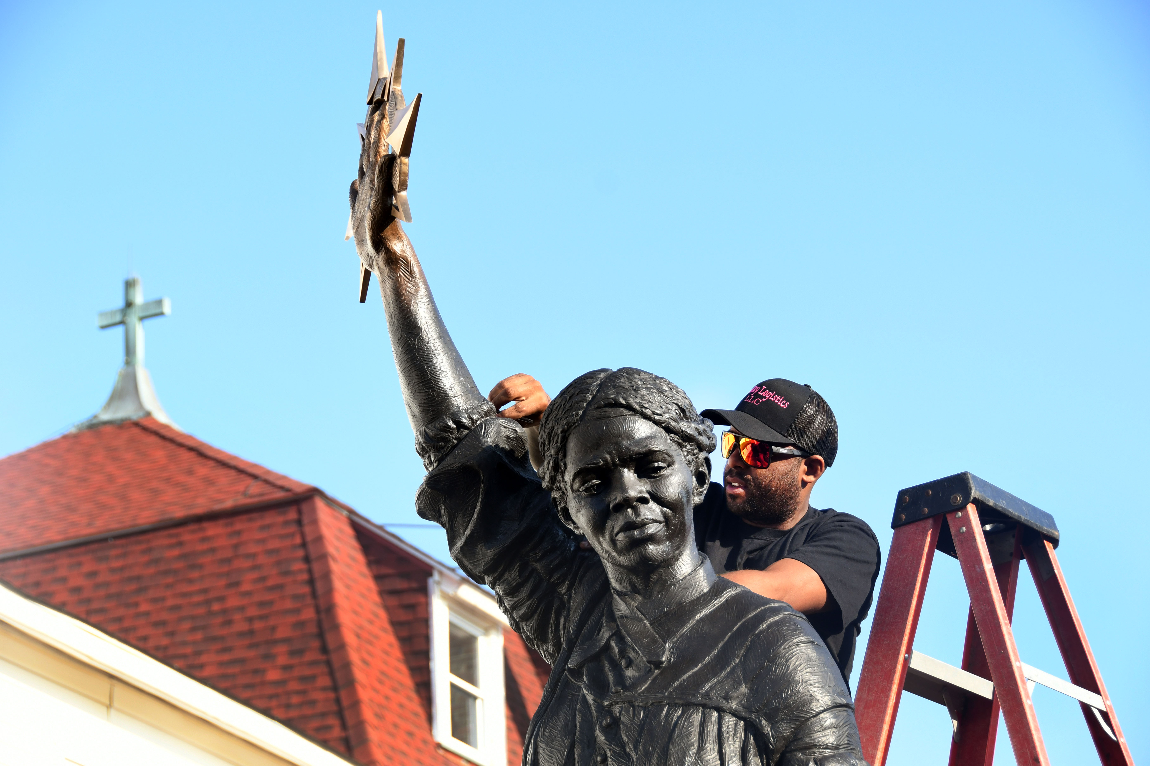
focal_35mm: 105
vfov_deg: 13.0
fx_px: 3354
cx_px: 575
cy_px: 383
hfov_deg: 19.5
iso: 400
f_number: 5.6
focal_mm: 70
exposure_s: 1/800
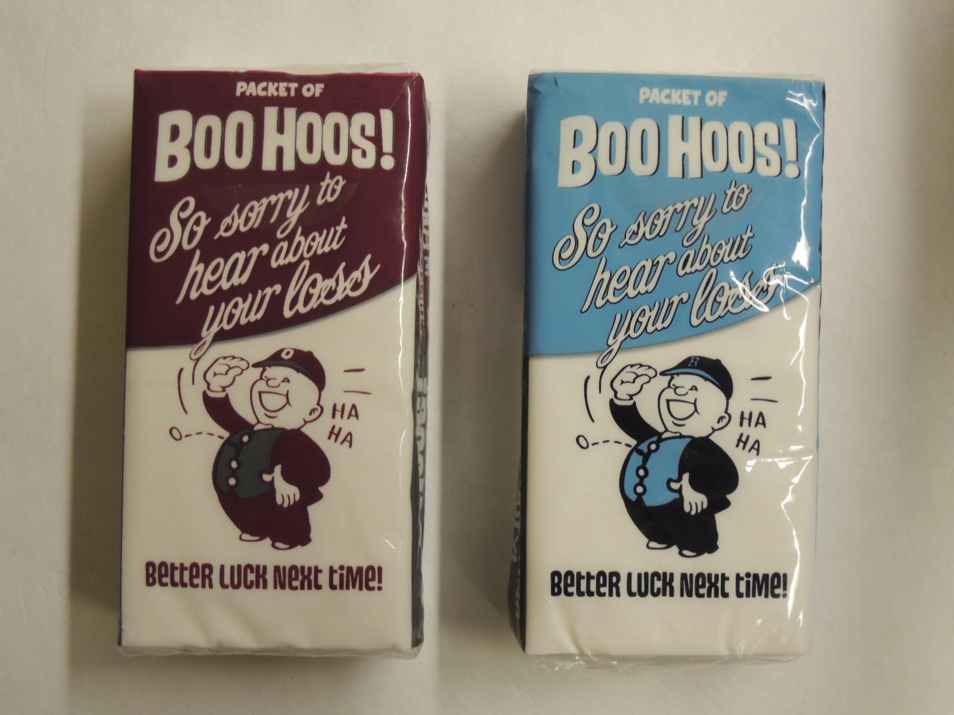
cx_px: 477
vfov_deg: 29.1
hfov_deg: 38.2
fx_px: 1378
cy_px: 358
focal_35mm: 50
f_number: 3.7
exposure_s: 1/30
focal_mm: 9
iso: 400
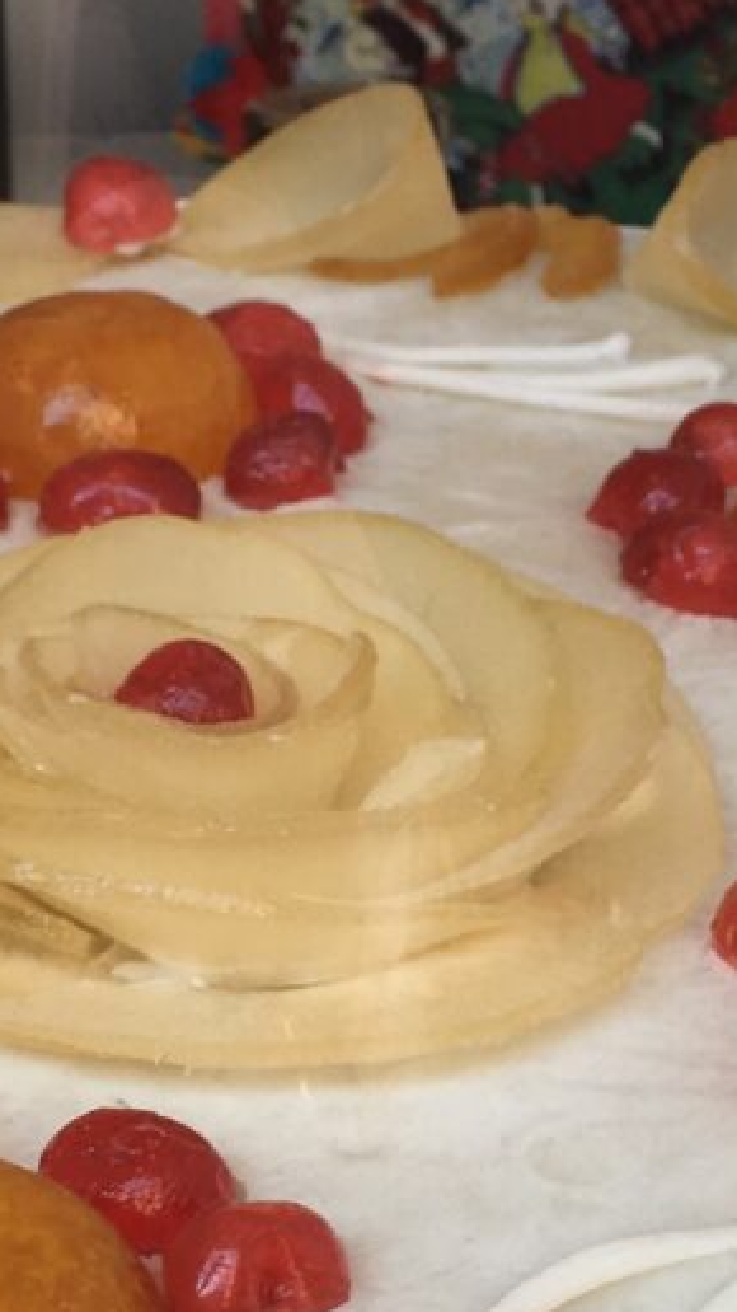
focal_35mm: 94
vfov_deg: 22.3
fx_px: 3268
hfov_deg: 12.8
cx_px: 155
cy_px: 1116
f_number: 2.2
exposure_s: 1/124
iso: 25
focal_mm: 4.15
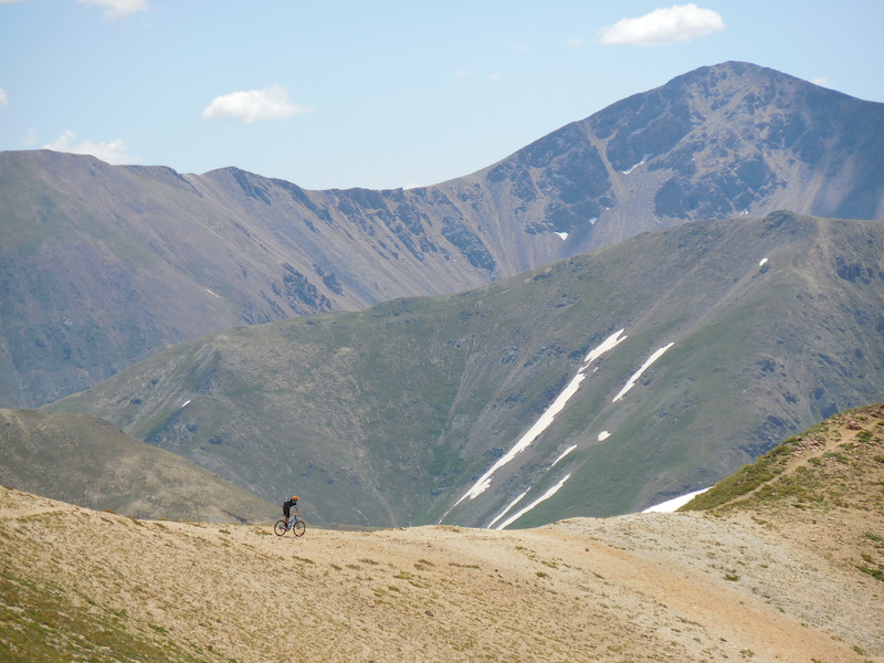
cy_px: 332
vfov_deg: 7.6
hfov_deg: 10.1
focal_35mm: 195
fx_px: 4980
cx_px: 442
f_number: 5.6
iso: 125
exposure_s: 1/640
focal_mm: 35.1
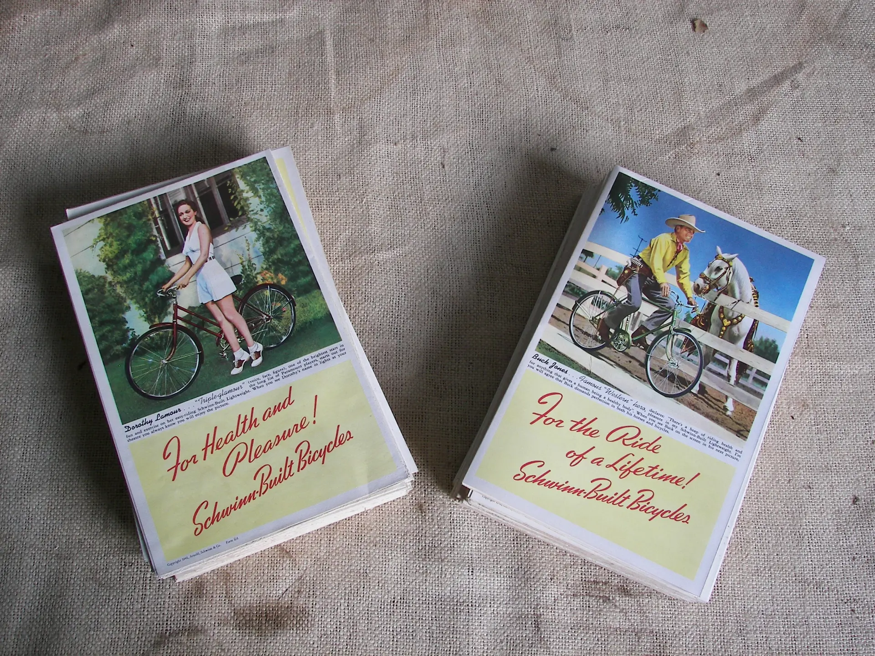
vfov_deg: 39.7
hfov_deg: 51.4
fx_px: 910
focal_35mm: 36
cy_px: 328
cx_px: 438
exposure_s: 1/30
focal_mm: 6
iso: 80
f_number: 2.8
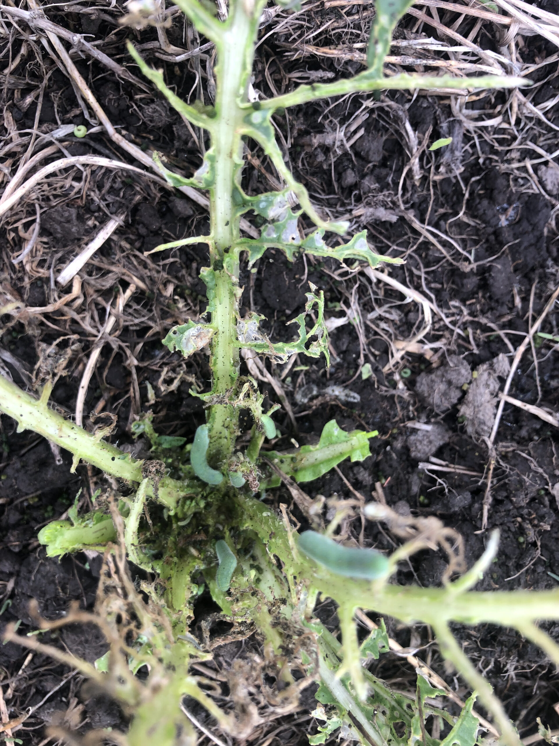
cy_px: 373
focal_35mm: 28
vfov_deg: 63.4
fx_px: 603
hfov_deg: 49.7
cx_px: 280
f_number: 1.8
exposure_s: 1/120
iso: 32
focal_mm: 3.99
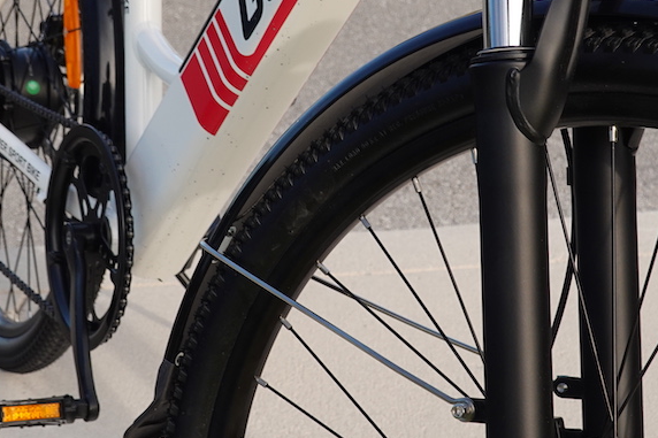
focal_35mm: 83
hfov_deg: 24.5
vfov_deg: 16.4
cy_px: 196
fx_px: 1517
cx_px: 355
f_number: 4
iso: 250
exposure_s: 1/40
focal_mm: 14.12
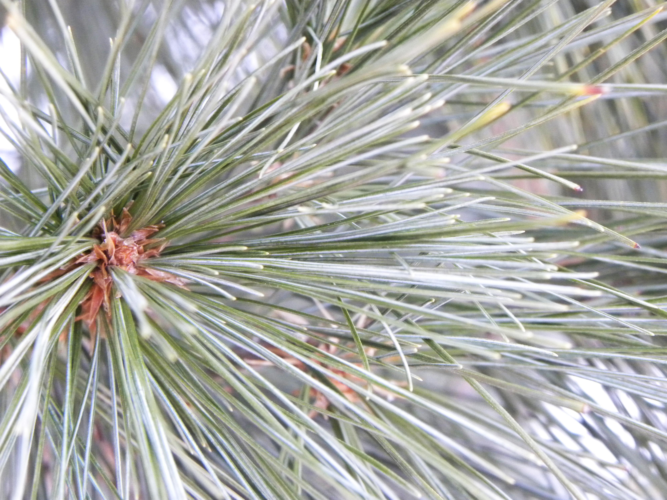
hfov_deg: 16.8
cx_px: 334
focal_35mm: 117
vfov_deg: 12.7
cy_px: 250
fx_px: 2254
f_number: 4
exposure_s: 1/68
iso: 400
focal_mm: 20.8
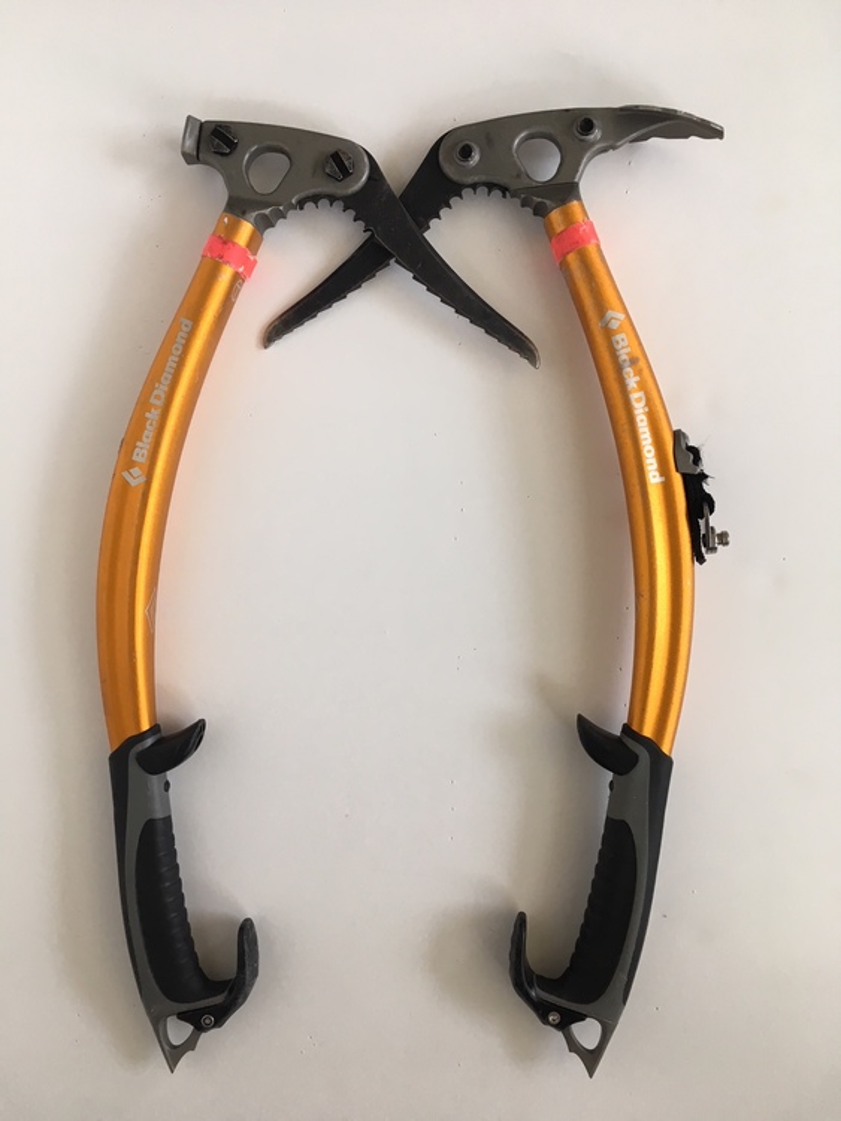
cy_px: 560
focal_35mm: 29
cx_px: 420
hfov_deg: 48.3
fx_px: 939
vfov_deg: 61.6
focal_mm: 4.15
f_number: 2.2
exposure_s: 1/30
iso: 25
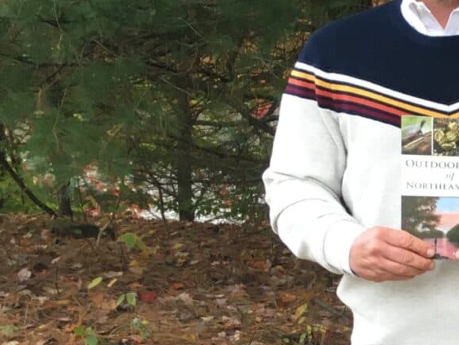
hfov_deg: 16.5
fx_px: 1353
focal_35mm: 102
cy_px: 294
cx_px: 797
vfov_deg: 14.4
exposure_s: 1/40
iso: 25
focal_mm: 4.15
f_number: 2.2
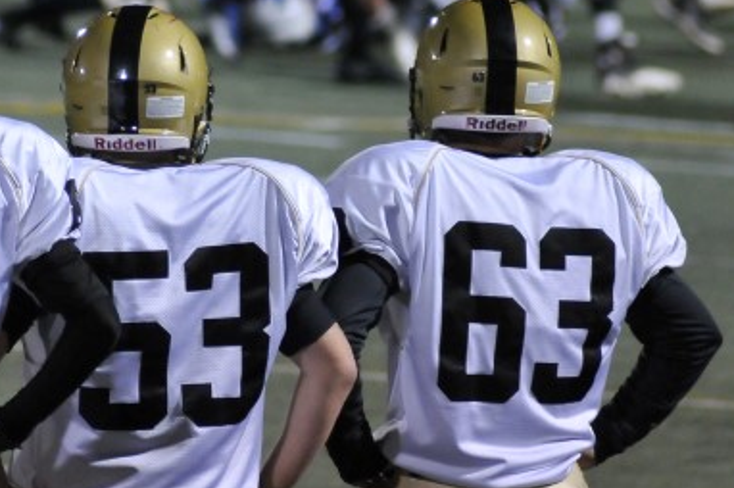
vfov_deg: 1.6
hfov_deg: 2.4
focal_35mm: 852
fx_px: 17356
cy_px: 98
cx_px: 162
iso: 2000
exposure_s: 1/250
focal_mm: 300
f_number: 5.6
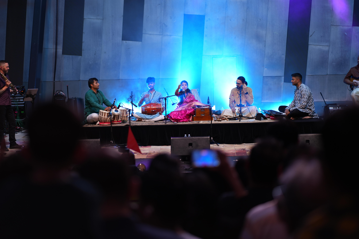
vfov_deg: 16.1
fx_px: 848
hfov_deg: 23.9
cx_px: 180
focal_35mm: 85
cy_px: 120
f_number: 1.8
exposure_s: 1/50
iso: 200
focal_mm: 85
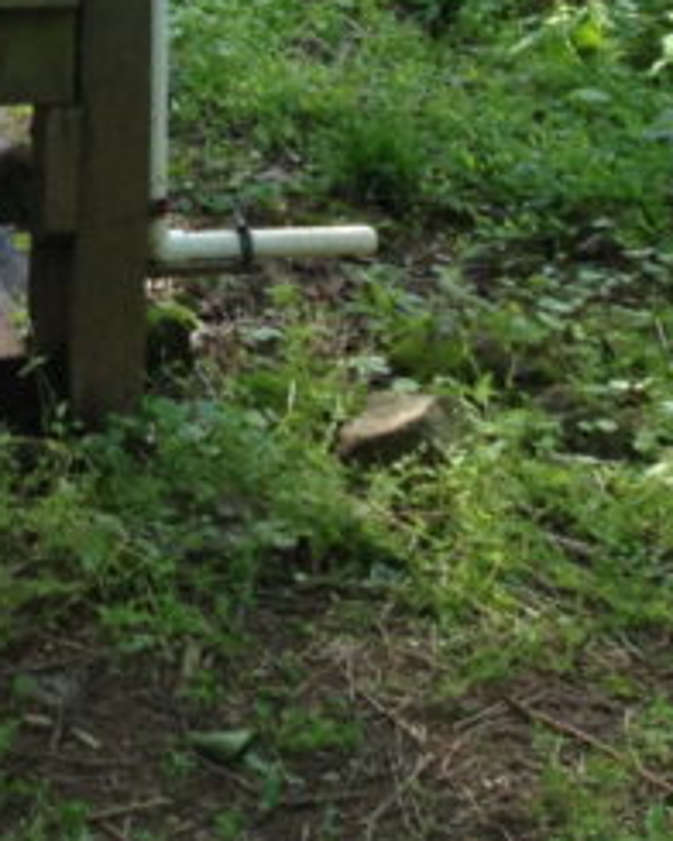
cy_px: -868
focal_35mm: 143
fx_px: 3560
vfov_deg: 11.9
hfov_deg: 10.4
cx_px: -402
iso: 50
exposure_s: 1/60
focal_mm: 4.28
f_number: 2.4
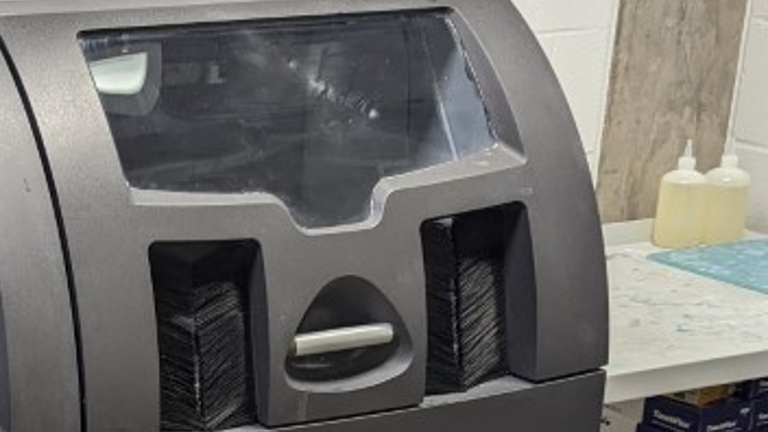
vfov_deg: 13.2
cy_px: 532
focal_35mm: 89
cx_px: 12
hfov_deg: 23.0
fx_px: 1812
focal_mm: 6.81
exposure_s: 1/50
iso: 76
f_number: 1.85
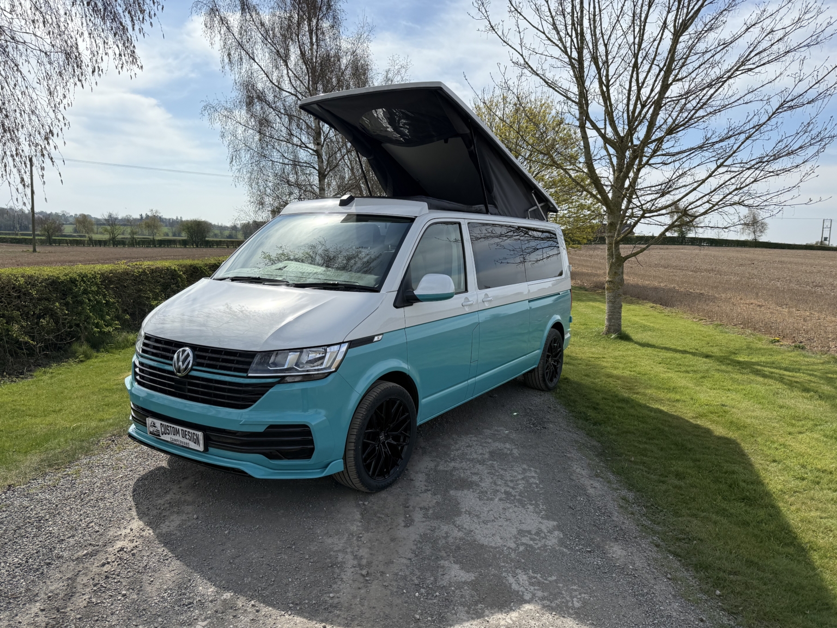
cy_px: 314
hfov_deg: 71.6
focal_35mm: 24
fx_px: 580
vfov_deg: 56.8
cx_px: 418
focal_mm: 6.76
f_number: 1.78
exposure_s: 1/6711
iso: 100
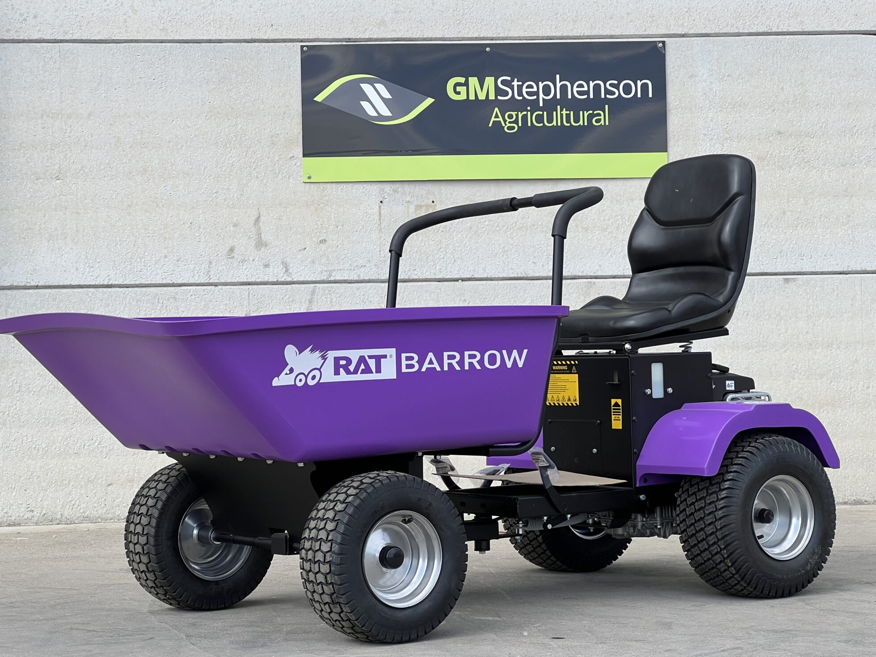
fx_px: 2024
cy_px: 329
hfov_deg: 24.4
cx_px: 424
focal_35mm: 80
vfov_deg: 18.4
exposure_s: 1/401
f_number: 2.8
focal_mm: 9
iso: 32
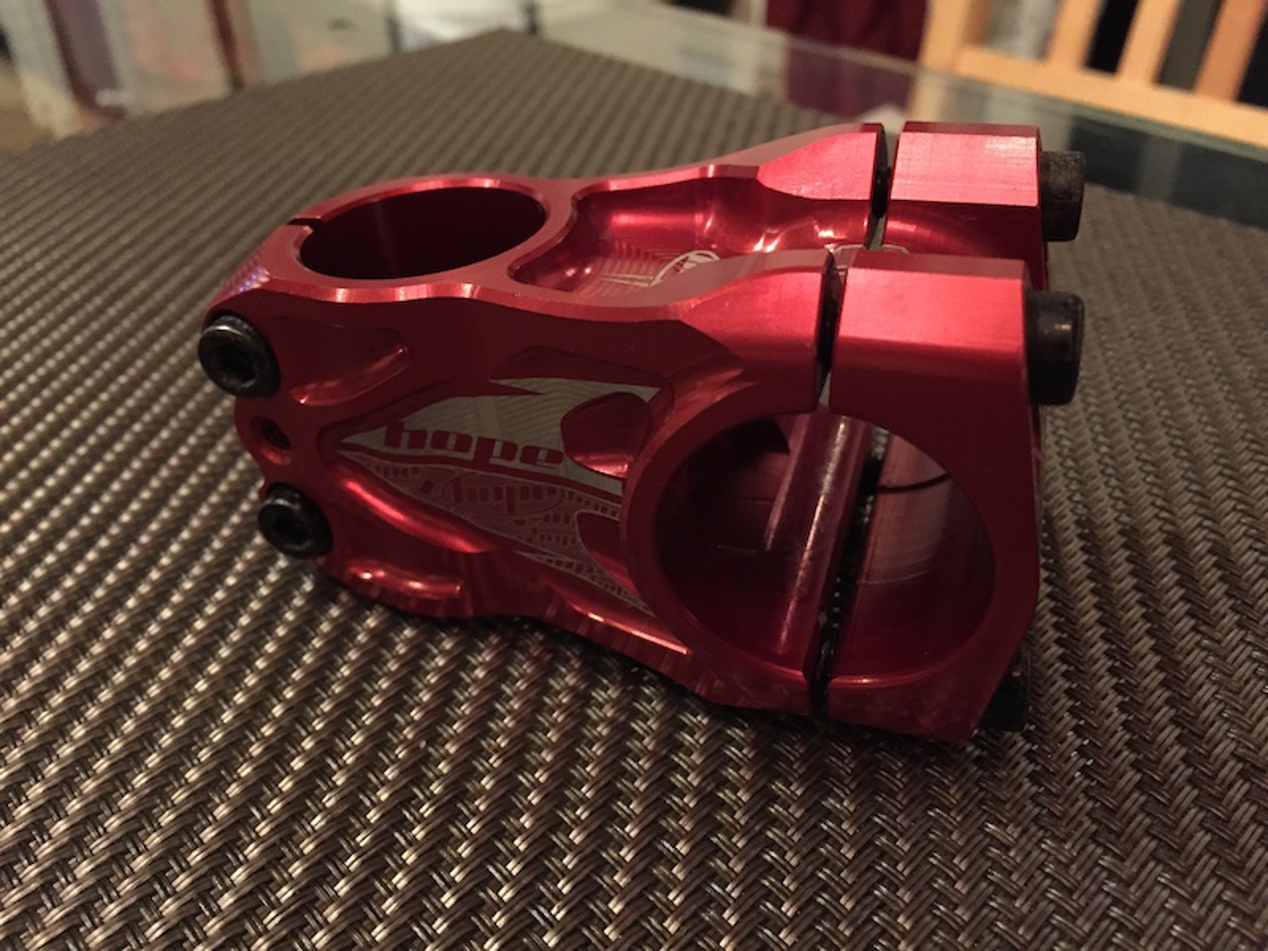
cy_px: 476
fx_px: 1062
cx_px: 634
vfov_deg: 48.2
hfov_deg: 61.7
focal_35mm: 29
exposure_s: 1/15
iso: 500
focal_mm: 4.15
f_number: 2.2
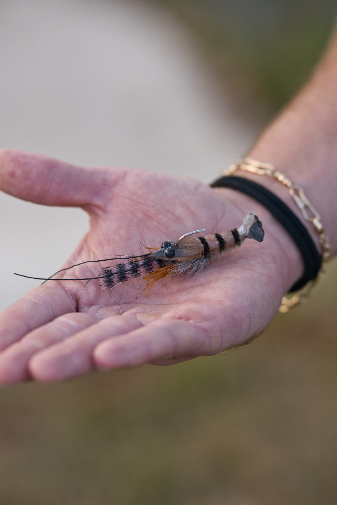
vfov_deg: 18.2
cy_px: 252
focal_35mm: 112
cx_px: 168
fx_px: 1579
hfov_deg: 12.2
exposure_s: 1/450
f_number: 2
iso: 200
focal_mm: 75
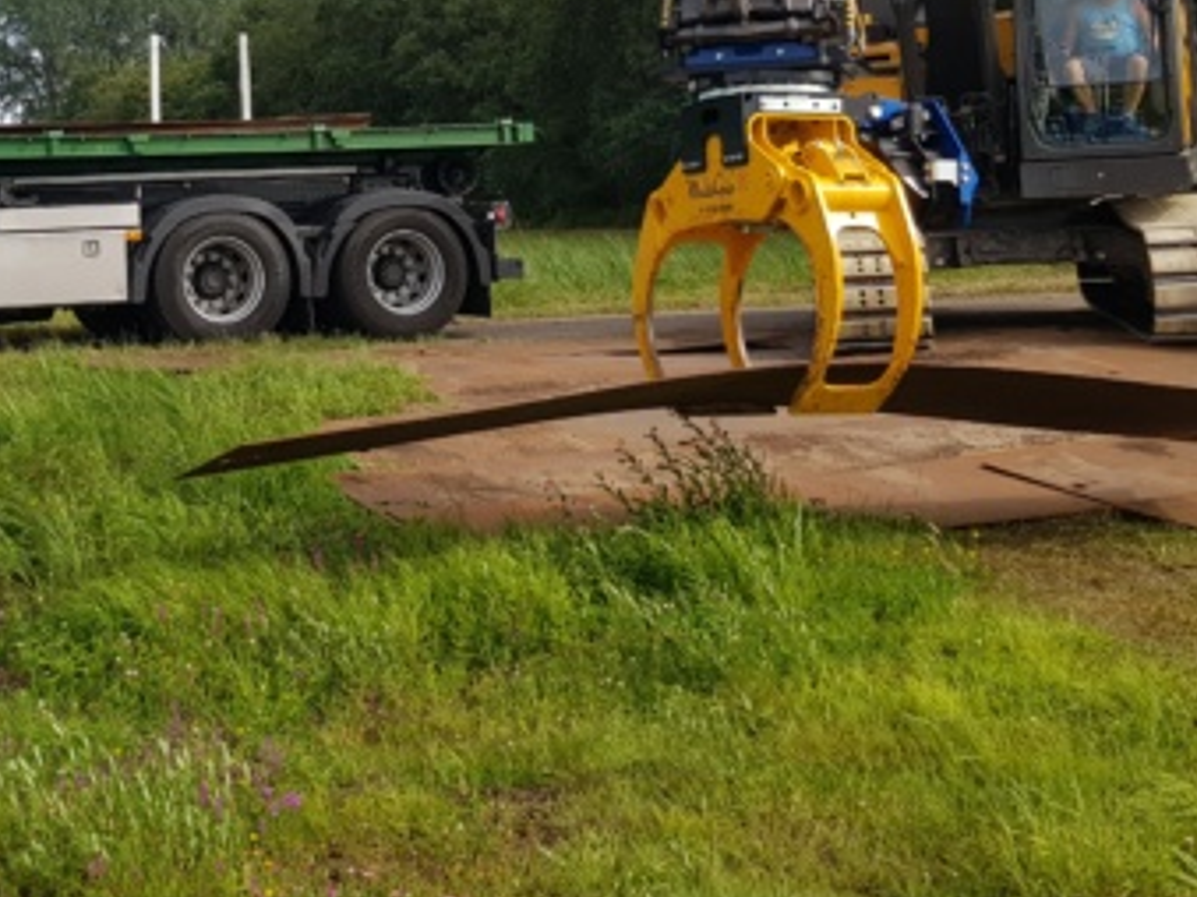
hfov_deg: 39.7
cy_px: 145
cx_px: 251
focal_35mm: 46
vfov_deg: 30.5
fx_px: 1590
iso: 40
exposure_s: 1/1424
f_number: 1.7
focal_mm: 4.2
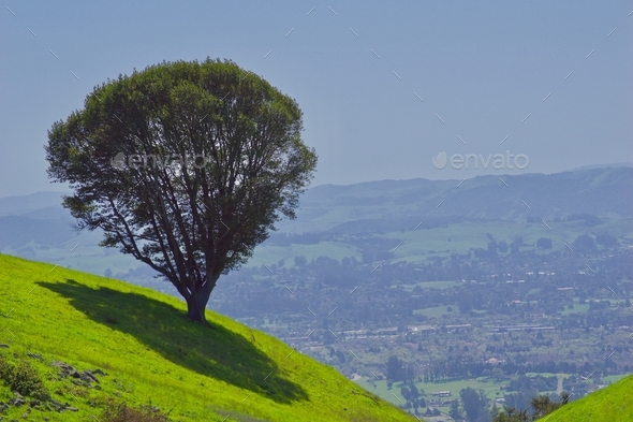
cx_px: 316
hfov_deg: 11.4
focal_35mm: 180
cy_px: 211
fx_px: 3164
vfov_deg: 7.6
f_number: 8
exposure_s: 1/320
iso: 100
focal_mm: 120
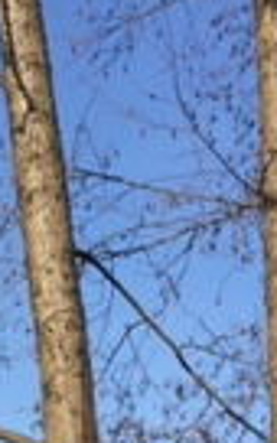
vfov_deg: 14.0
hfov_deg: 8.3
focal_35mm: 145
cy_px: 515
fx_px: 1751
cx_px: -398
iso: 32
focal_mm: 4.15
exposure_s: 1/1953
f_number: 2.2
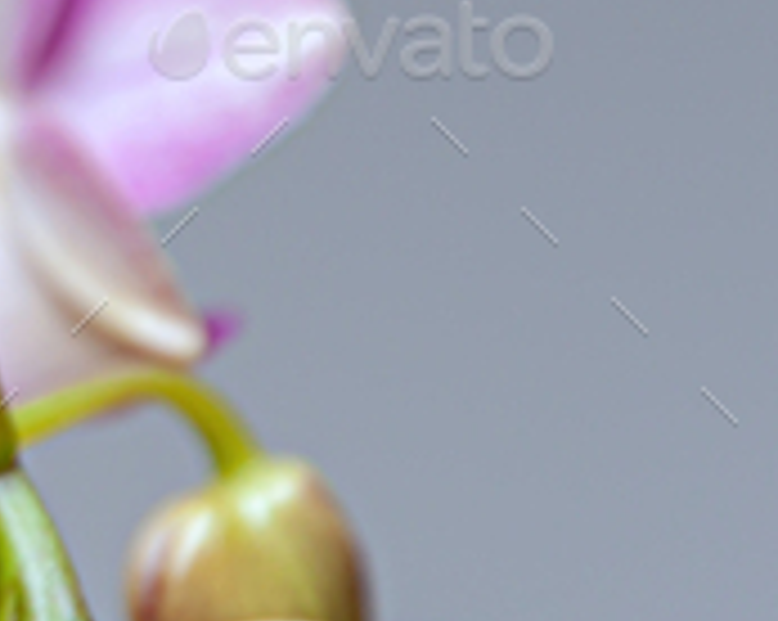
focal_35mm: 384
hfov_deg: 5.0
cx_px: -337
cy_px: 254
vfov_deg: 4.0
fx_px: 8832
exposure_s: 1/250
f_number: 8
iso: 200
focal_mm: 120
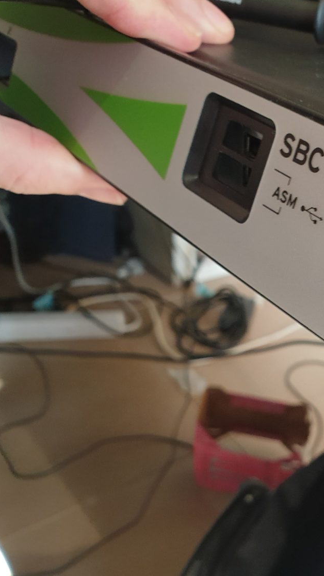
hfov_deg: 27.0
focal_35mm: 39
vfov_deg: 51.6
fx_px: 595
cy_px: 295
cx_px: 386
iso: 160
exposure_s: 1/50
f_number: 2.4
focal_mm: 4.3
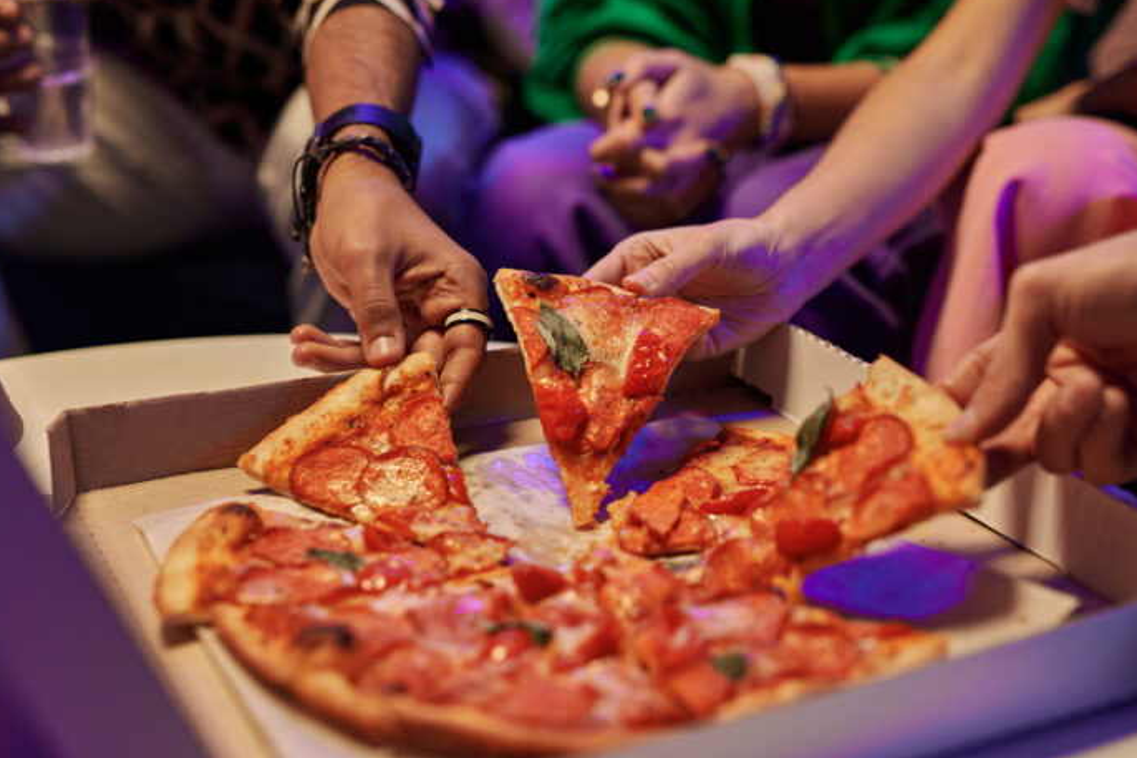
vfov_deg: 24.2
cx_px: 620
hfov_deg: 35.6
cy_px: 415
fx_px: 1768
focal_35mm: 56
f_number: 2.5
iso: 800
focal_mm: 50
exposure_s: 1/160
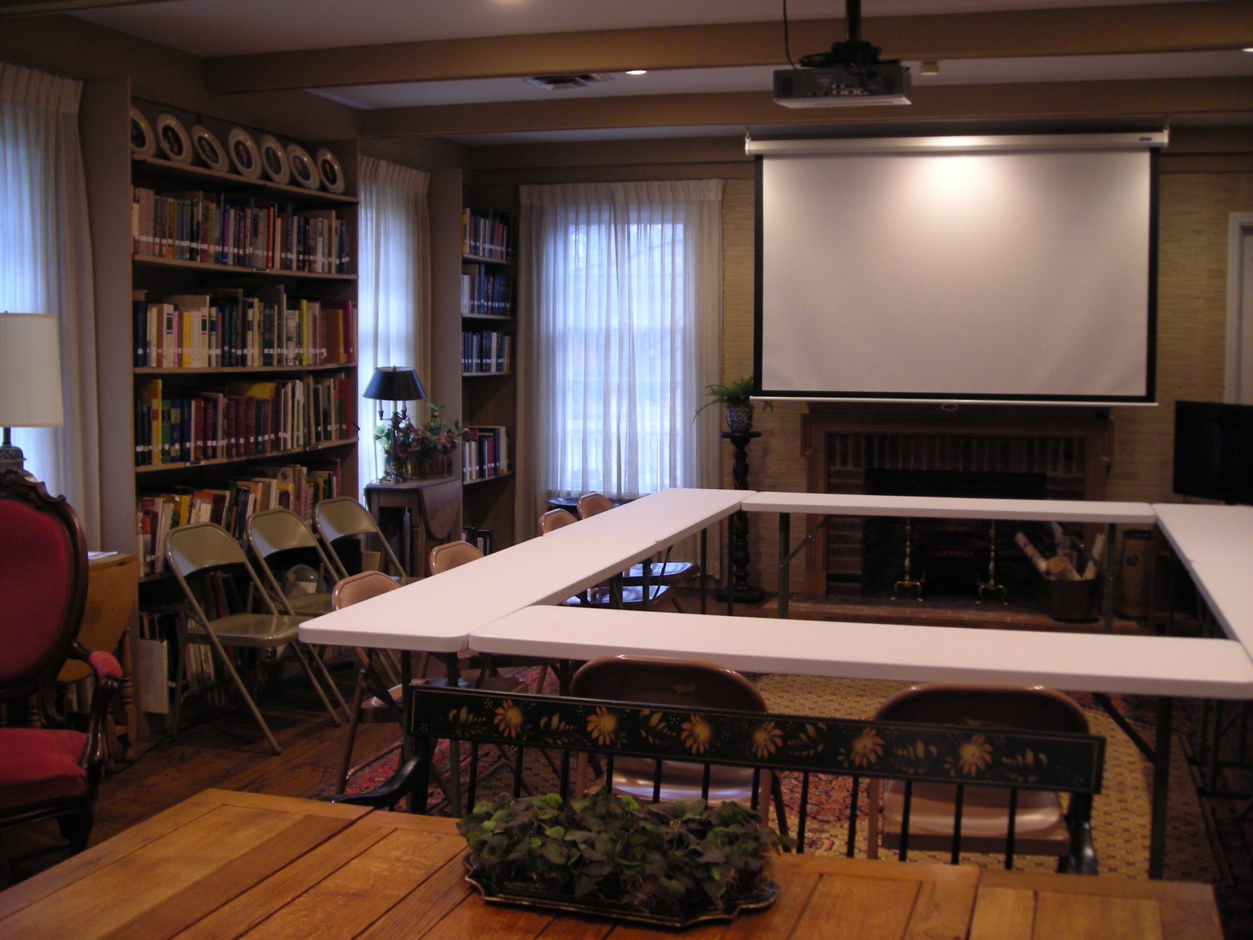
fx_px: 1375
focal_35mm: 38
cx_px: 626
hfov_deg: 49.0
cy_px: 470
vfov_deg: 37.7
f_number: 3.2
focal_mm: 6.3
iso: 200
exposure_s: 1/7.4
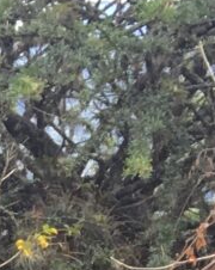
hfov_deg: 5.7
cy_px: 847
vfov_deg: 6.7
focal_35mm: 257
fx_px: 2050
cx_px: -393
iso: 25
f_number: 2.2
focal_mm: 4.15
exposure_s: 1/220
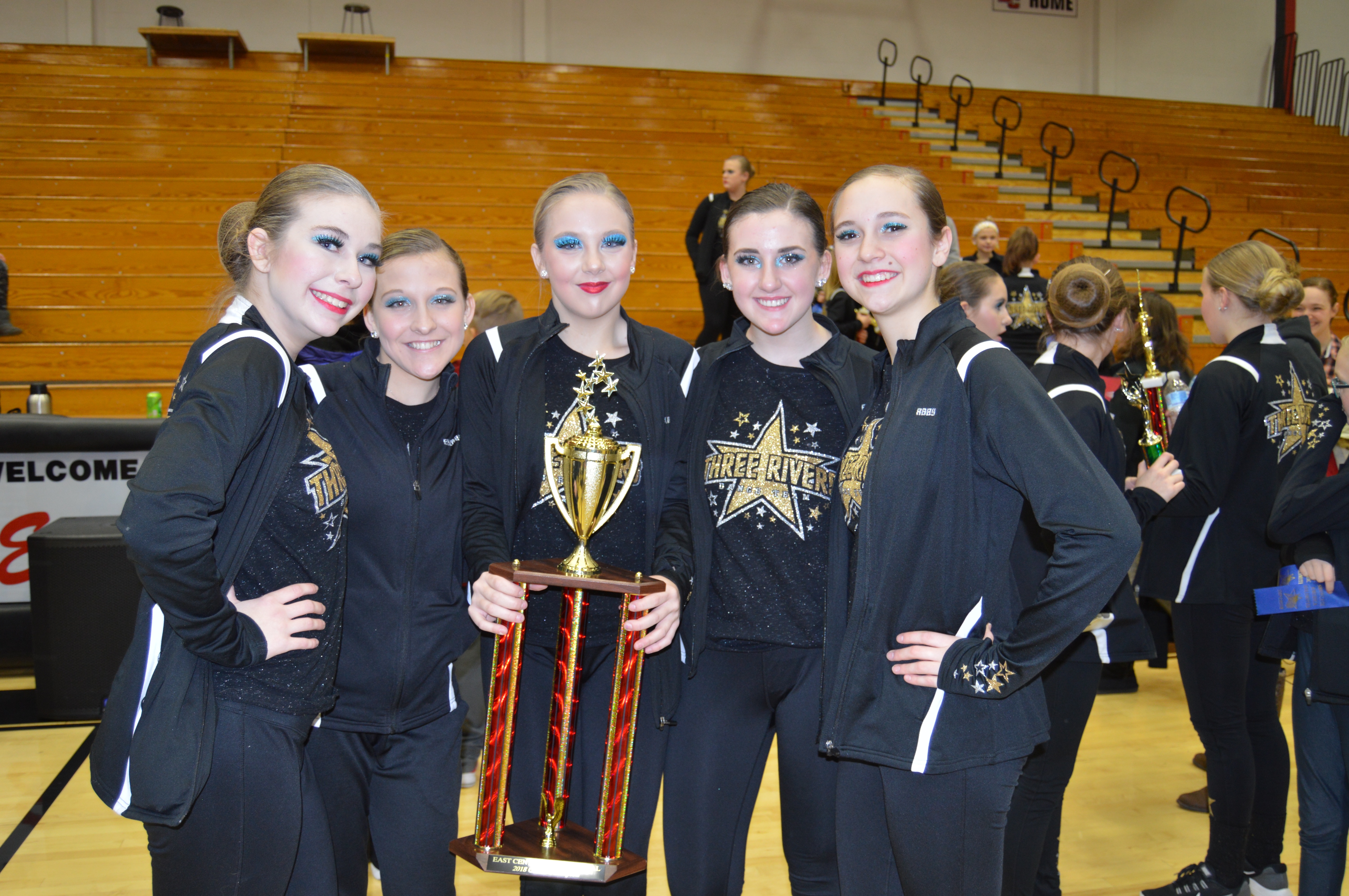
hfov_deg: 62.0
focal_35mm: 30
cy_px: 448
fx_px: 1123
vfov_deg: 43.5
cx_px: 674
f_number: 3.5
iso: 400
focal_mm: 20
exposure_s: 1/60
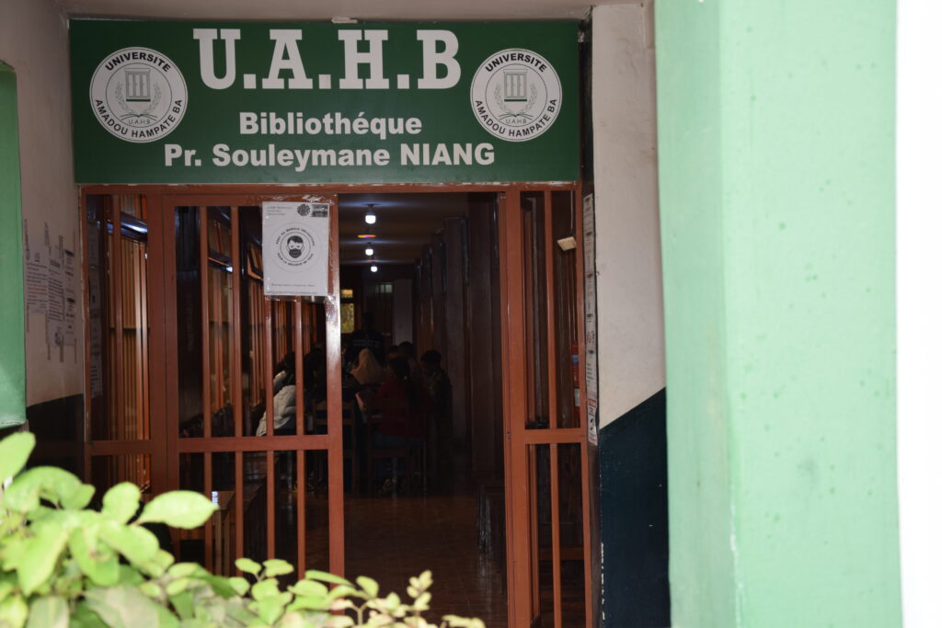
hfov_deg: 31.9
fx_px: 1649
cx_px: 471
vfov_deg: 21.6
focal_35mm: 63
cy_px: 314
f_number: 5.6
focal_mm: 42
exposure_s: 1/125
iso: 110
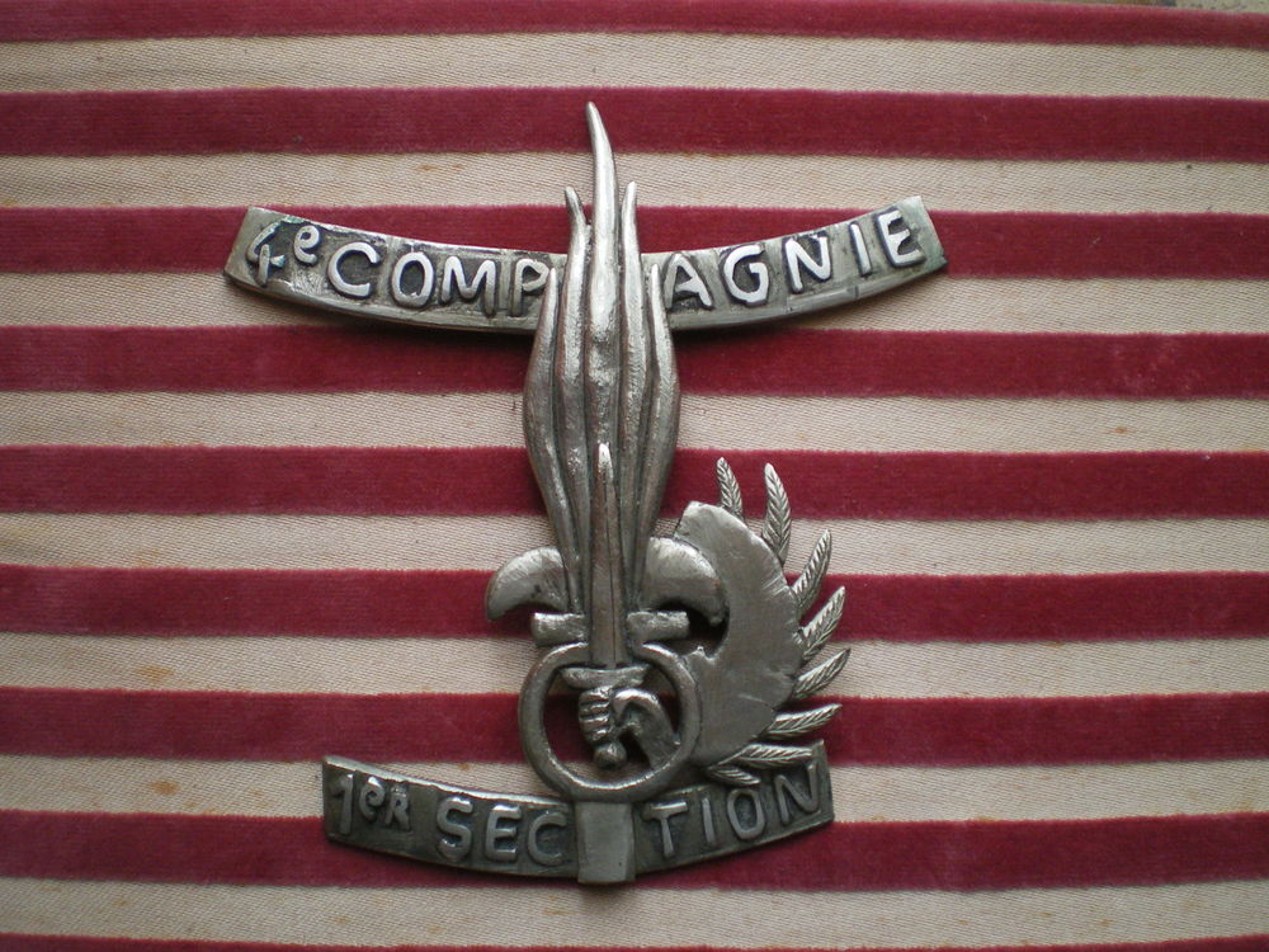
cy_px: 476
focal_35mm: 38
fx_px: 1393
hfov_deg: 49.0
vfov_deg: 37.7
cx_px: 634
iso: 250
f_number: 3.1
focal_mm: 6.3
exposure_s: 1/50
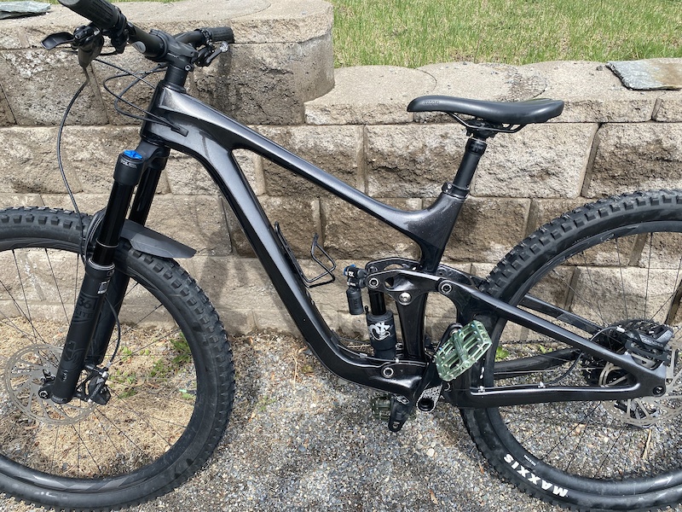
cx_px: 341
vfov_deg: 53.1
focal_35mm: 26
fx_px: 512
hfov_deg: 67.3
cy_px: 256
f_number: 1.8
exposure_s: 1/1043
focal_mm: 4.25
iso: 32
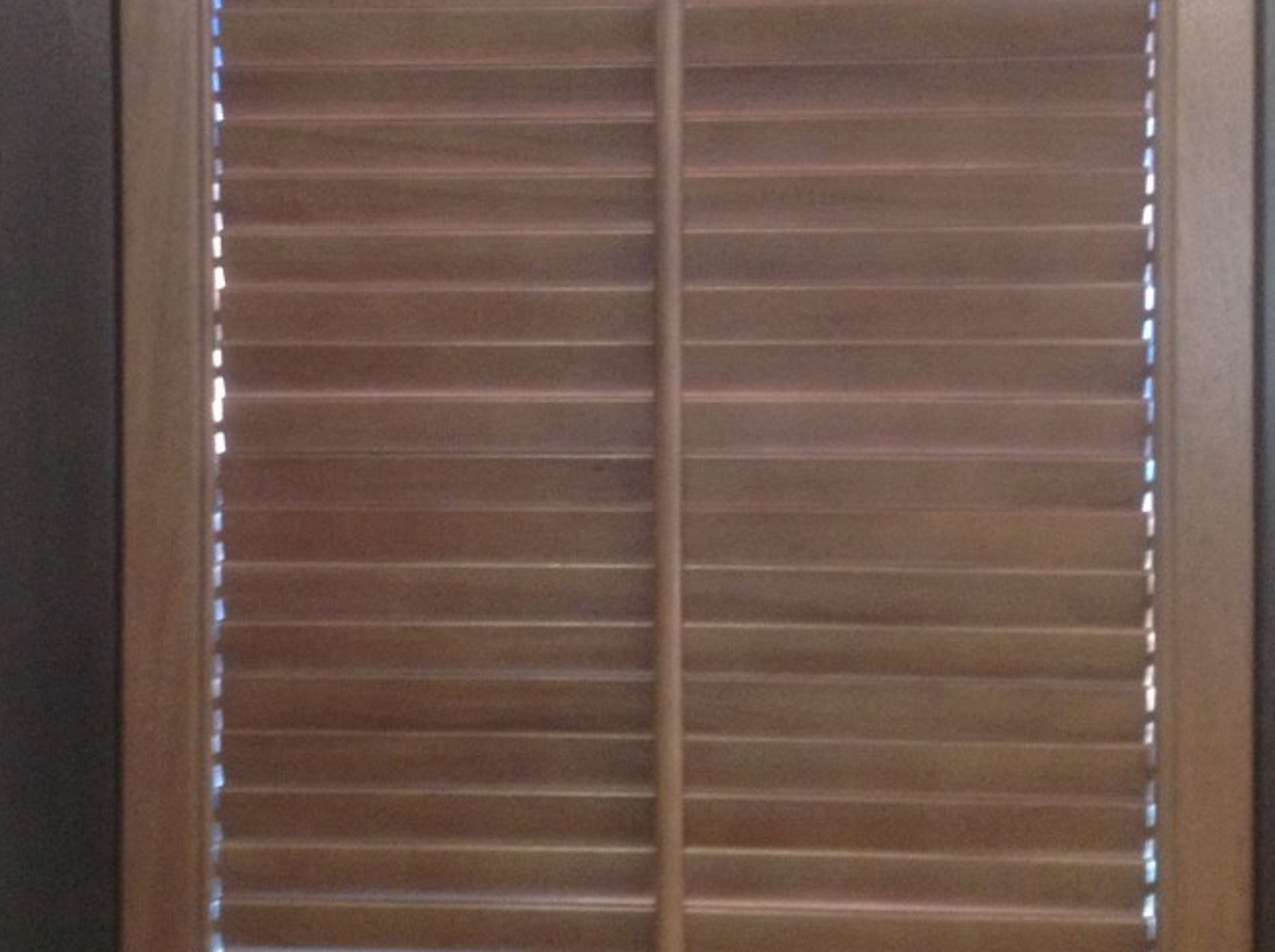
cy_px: 290
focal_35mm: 56
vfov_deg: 25.8
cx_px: 546
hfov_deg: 34.3
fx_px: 2060
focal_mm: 4.28
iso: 250
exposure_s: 1/15
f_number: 2.4
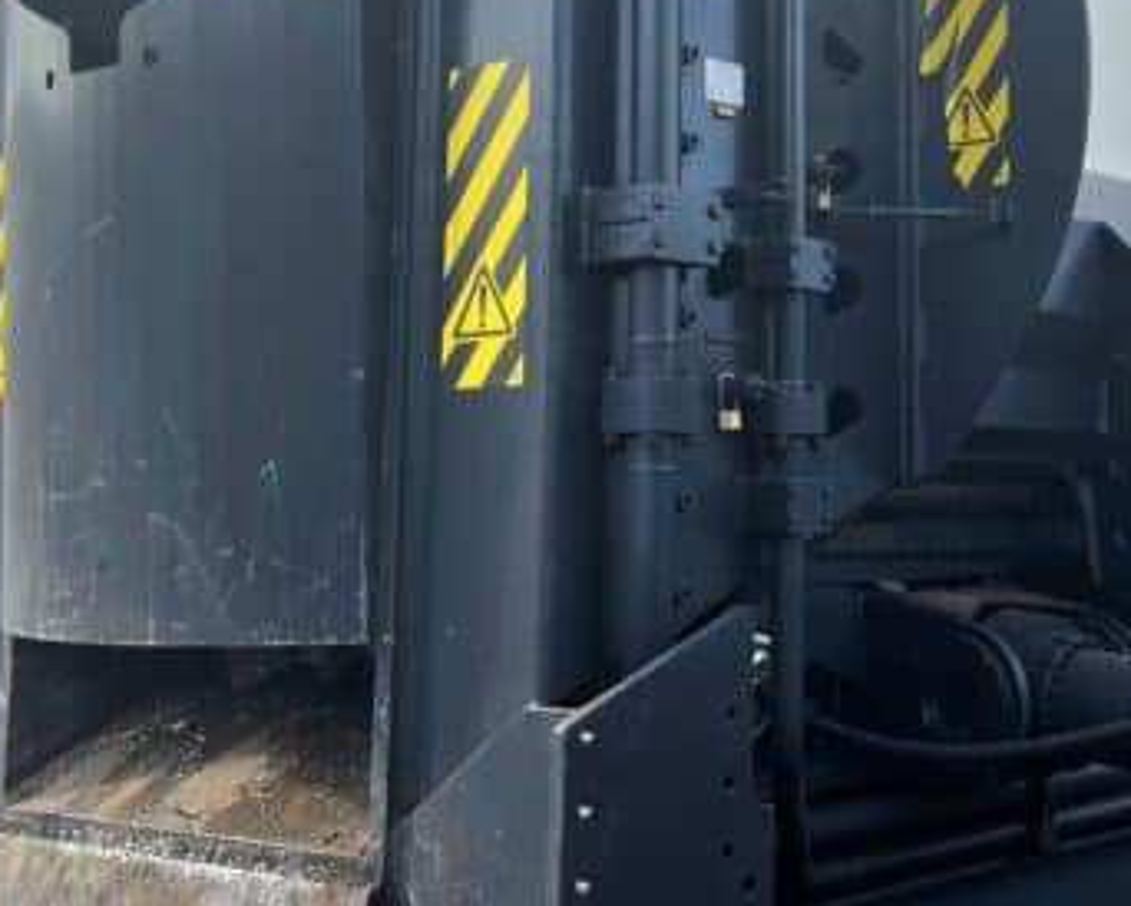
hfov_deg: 31.7
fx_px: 1909
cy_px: 222
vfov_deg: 26.3
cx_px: 972
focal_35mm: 57
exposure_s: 1/2020
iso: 32
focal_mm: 4.2
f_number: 1.6
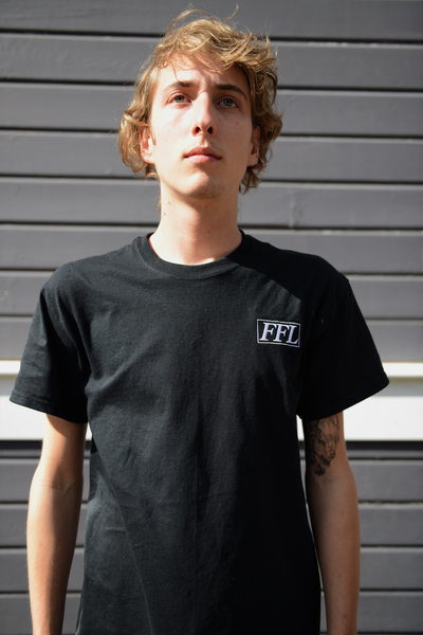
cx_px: 212
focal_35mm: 35
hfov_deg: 37.9
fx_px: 617
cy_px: 318
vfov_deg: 54.4
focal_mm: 35
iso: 100
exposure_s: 1/1000
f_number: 2.8
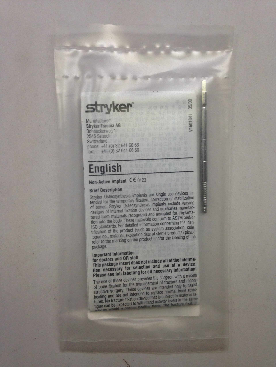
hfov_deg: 42.9
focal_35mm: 33
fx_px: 351
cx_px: 138
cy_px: 184
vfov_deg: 55.4
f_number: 2.4
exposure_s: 1/120
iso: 100
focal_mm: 4.12
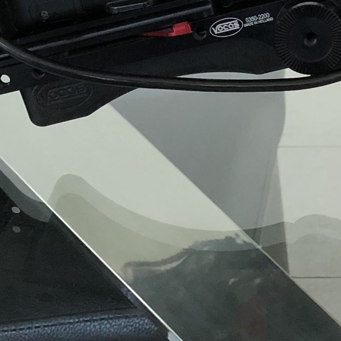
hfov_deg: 13.9
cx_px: 343
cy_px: -208
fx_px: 1382
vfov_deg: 13.1
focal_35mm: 124
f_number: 1.8
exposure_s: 1/17
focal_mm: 4
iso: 64
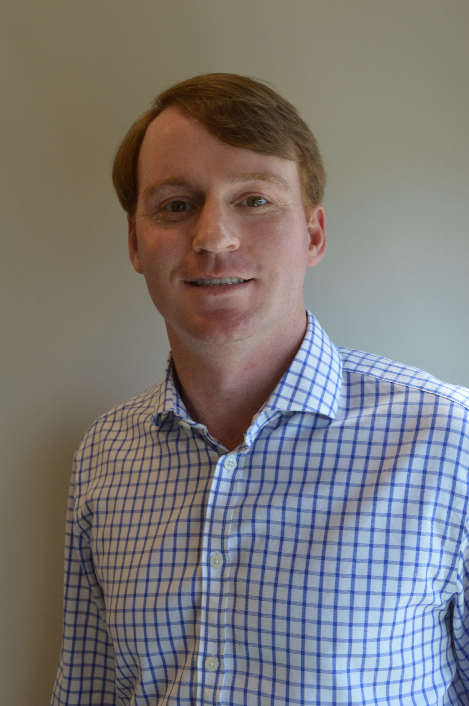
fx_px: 1116
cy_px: 353
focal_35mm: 57
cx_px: 234
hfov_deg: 23.7
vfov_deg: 35.1
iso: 320
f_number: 5.6
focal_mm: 38
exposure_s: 1/125
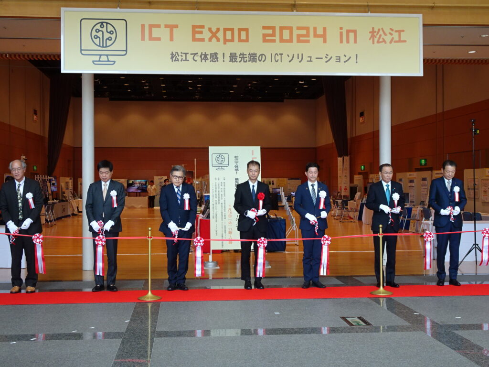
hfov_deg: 41.2
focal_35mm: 46
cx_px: 244
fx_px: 650
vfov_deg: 31.5
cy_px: 184
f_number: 4.5
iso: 200
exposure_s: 1/50
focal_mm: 7.87
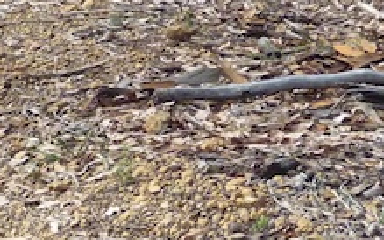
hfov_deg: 14.0
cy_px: 49
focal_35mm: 147
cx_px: -25
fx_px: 1539
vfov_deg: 8.9
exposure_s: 1/160
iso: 400
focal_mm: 6.8
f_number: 4
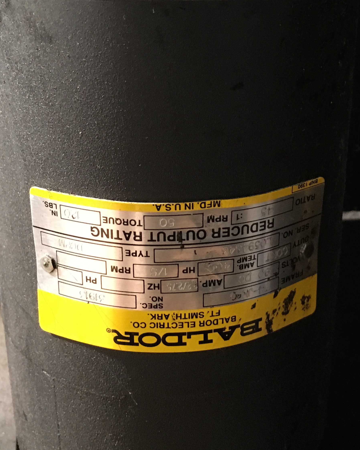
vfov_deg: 36.0
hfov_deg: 29.5
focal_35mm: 51
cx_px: 229
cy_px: 127
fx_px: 679
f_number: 2.2
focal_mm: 4.15
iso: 250
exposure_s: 1/15
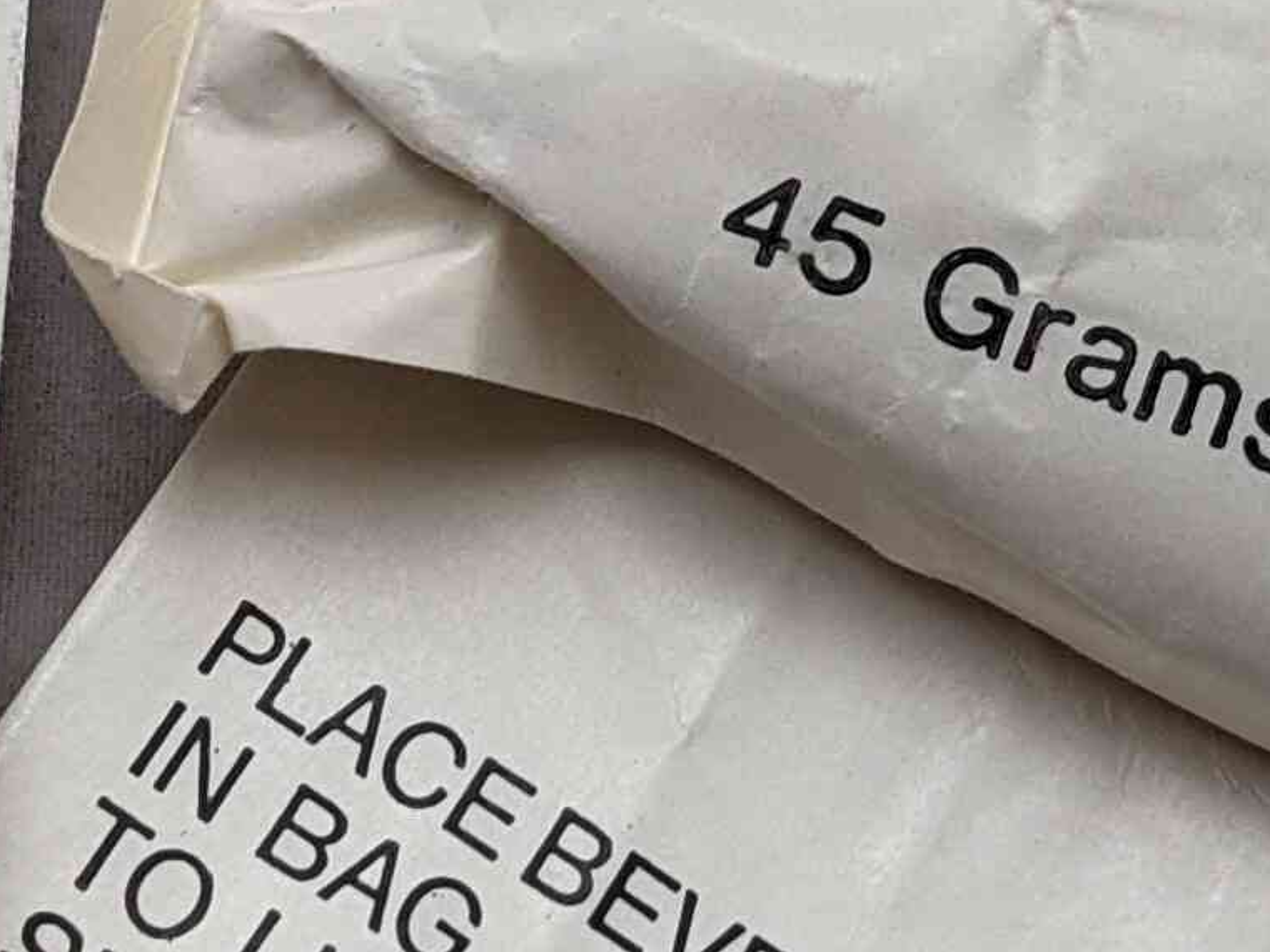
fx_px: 5247
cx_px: 354
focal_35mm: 143
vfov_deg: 10.0
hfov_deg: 13.8
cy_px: -514
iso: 54
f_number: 1.73
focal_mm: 4.38
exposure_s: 1/134
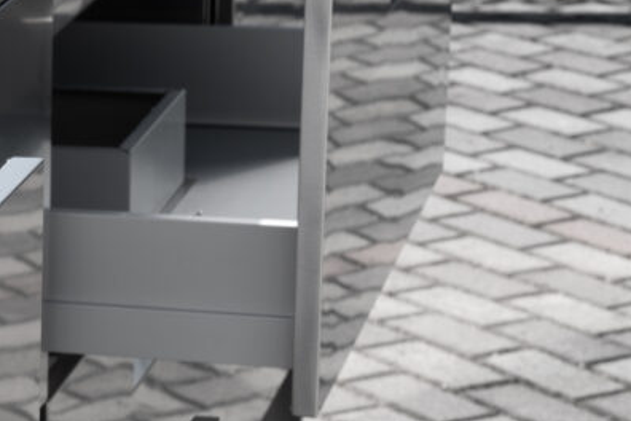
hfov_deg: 9.5
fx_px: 3716
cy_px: 351
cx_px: -257
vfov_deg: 6.5
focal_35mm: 212
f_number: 11
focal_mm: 70
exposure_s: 1/160
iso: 200
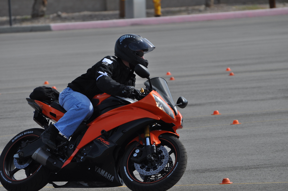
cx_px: 144
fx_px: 2517
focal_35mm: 315
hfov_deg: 6.5
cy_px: 96
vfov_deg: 4.4
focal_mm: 210
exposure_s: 1/2000
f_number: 5.6
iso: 320
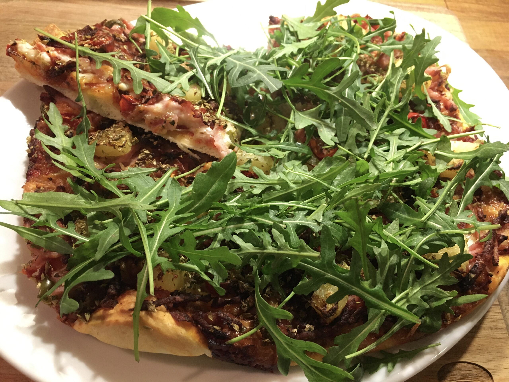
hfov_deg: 61.7
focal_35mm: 29
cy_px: 191
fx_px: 426
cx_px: 254
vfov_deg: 48.2
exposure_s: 1/33
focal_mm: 4.15
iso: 160
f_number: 2.2
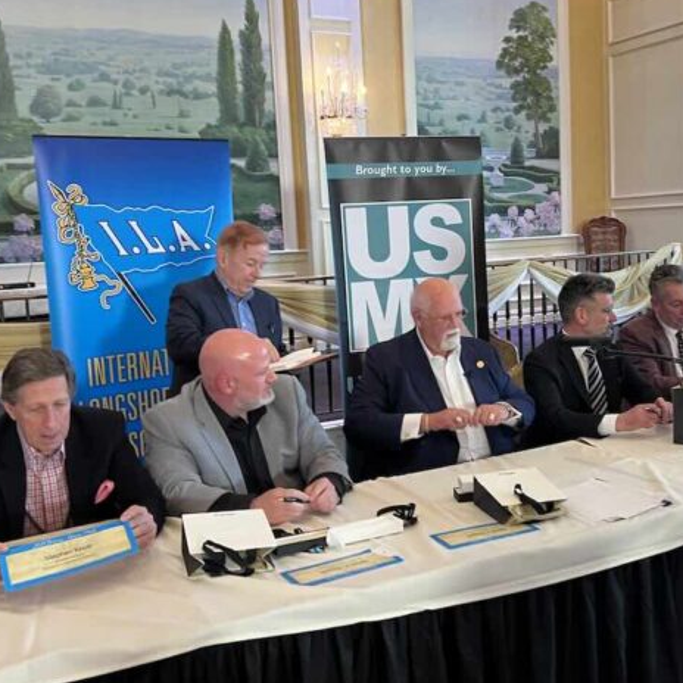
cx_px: 428
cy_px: 309
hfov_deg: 43.5
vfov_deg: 43.8
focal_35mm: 38
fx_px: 848
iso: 250
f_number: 1.5
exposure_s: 1/60
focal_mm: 5.7
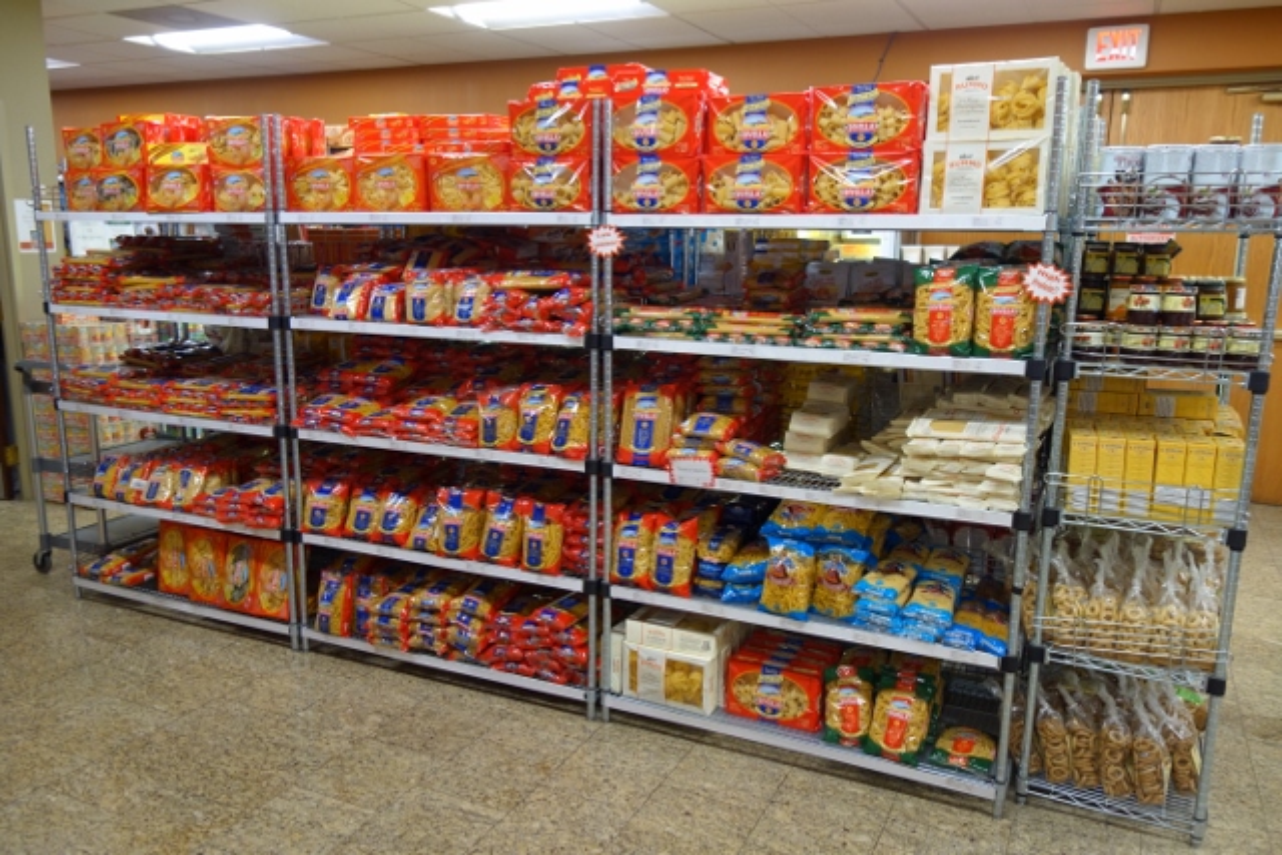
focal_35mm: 28
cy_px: 428
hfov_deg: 65.5
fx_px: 997
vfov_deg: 46.4
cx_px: 641
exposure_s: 1/30
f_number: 1.8
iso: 125
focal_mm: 10.4
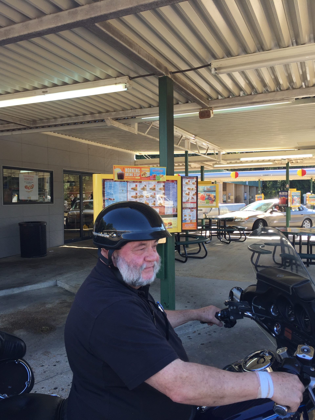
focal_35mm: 29
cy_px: 210
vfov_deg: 61.7
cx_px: 158
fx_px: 352
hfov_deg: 48.2
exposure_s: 1/237
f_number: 2.2
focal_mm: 4.15
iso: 32
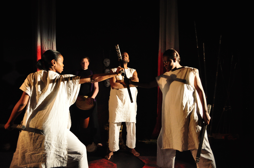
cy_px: 84
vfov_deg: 43.5
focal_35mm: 30
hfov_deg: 62.0
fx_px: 211
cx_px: 127
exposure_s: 1/30
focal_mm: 20
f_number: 3.8
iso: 1400
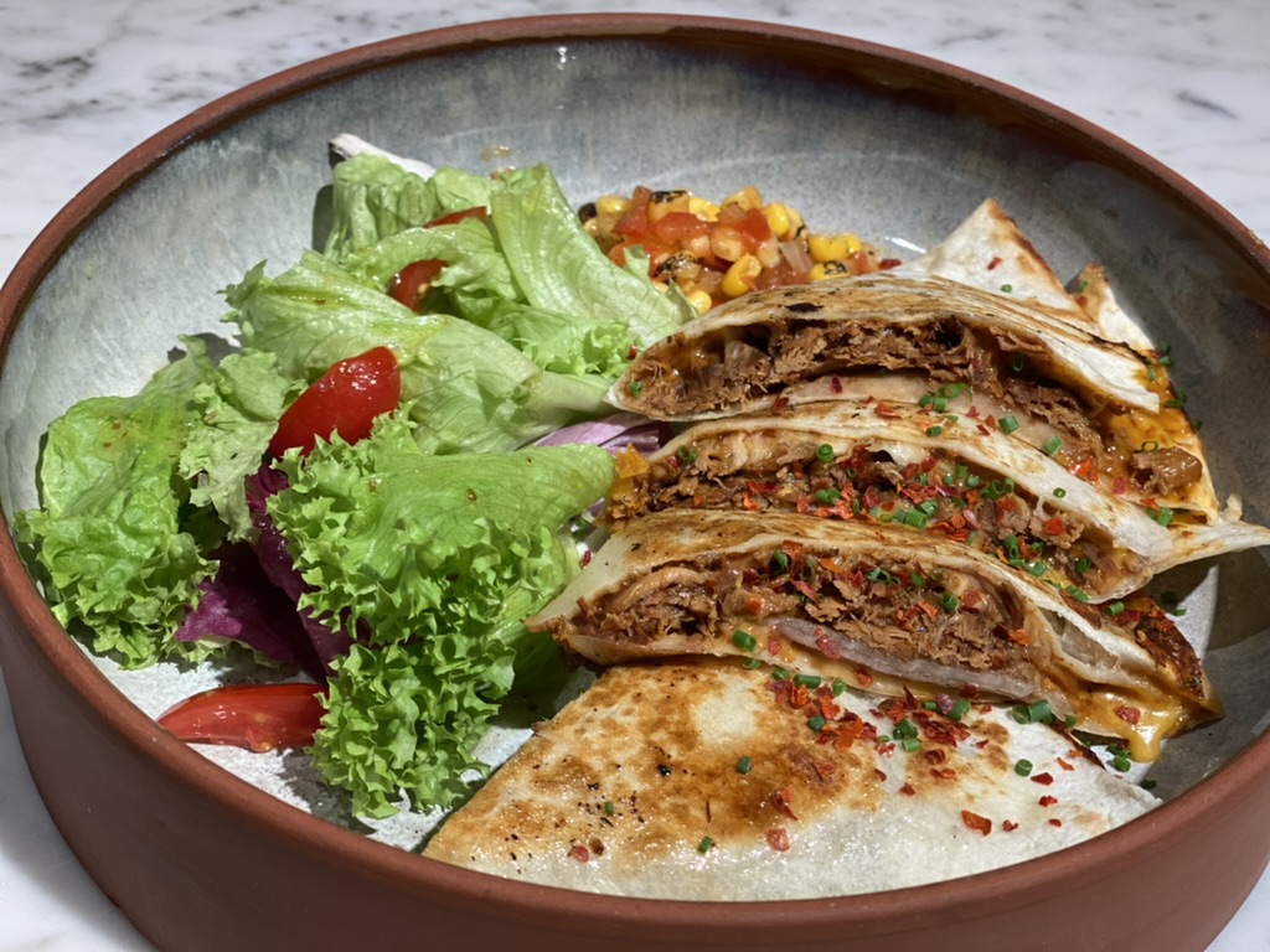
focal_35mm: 52
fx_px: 1908
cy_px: 476
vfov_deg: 28.0
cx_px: 635
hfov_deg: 36.8
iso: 64
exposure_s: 1/100
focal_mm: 6
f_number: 2
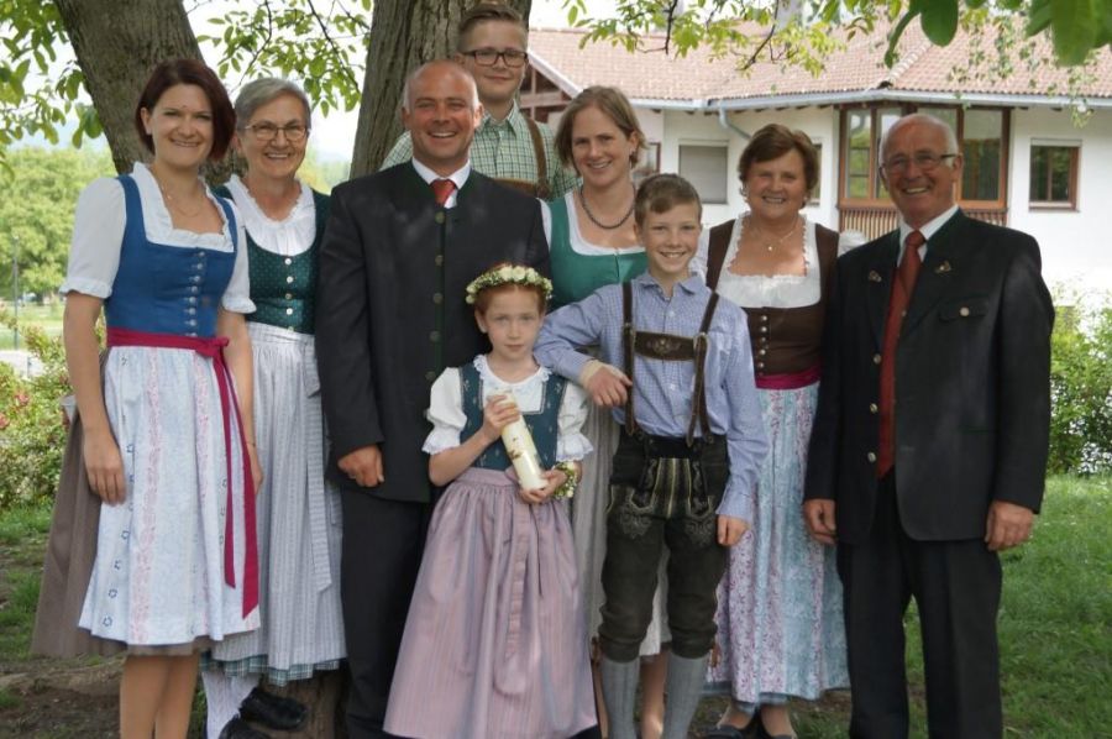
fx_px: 1851
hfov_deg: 33.4
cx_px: 556
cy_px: 370
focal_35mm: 60
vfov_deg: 22.6
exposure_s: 1/160
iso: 100
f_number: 5
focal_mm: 40
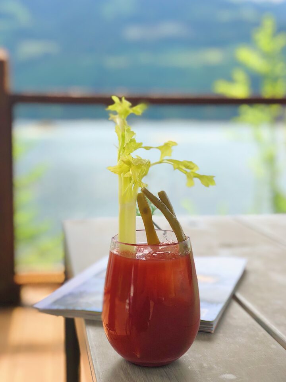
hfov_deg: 28.0
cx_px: 143
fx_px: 573
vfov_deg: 36.8
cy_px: 191
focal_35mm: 52
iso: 16
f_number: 2.4
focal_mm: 6
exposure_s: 1/365
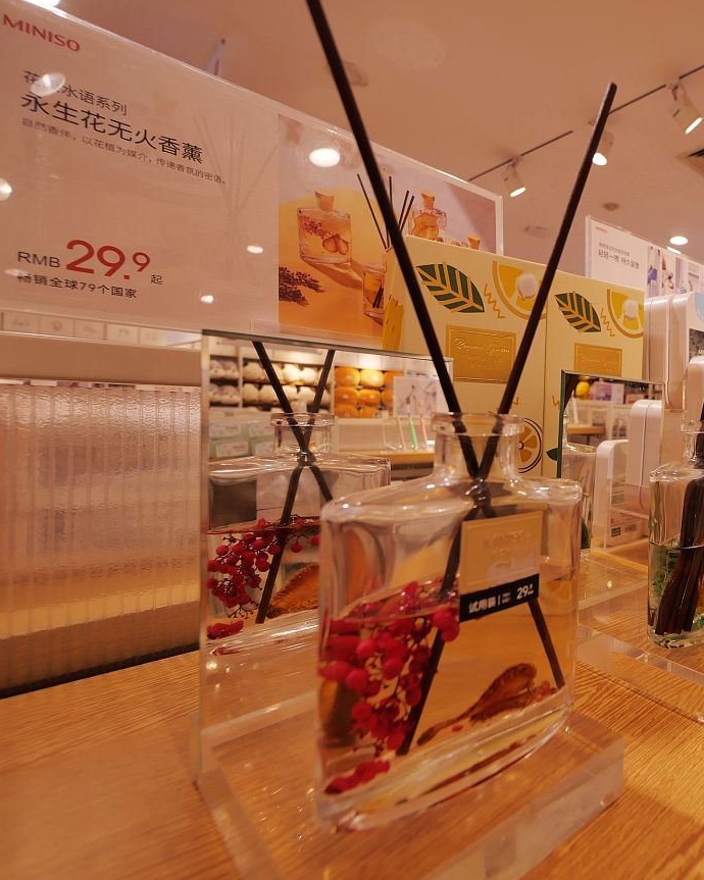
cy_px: 428
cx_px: 583
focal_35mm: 19
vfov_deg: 83.3
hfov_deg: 63.4
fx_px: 495
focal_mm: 7
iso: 200
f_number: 4
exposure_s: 1/125
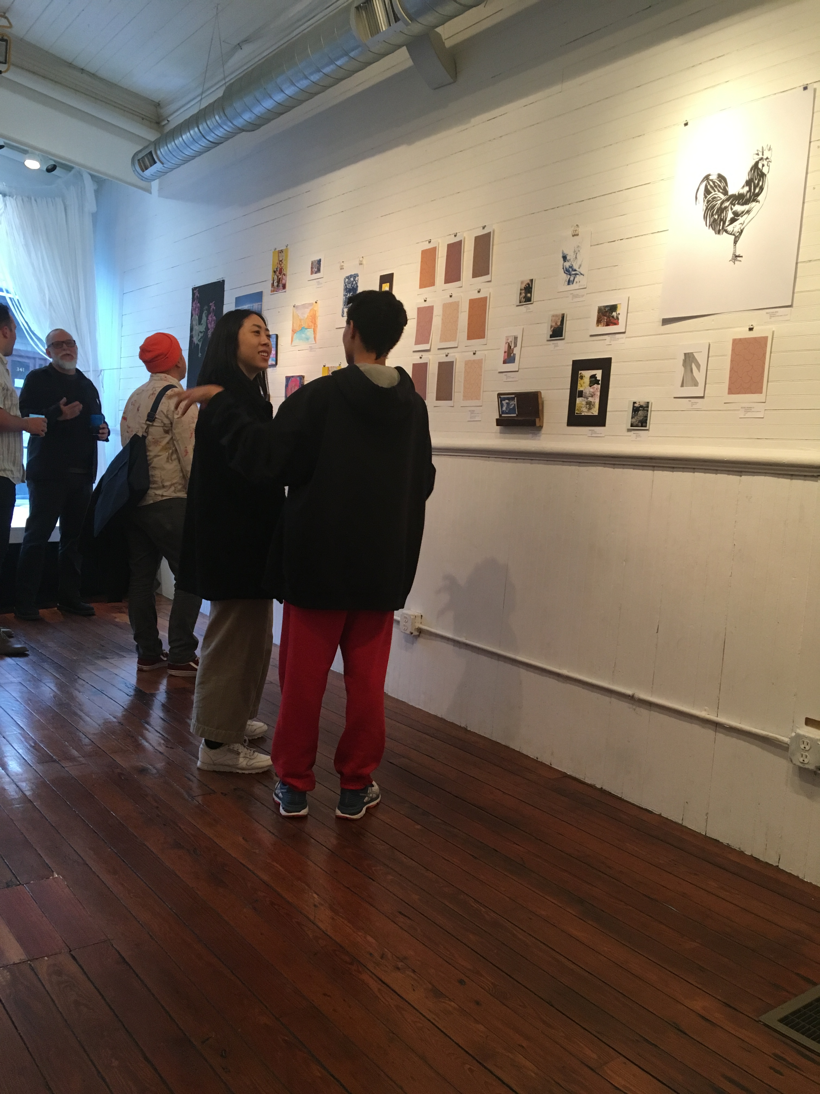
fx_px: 916
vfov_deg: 61.7
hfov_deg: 48.2
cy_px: 547
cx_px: 410
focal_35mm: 29
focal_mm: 4.15
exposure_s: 1/30
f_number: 2.2
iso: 125
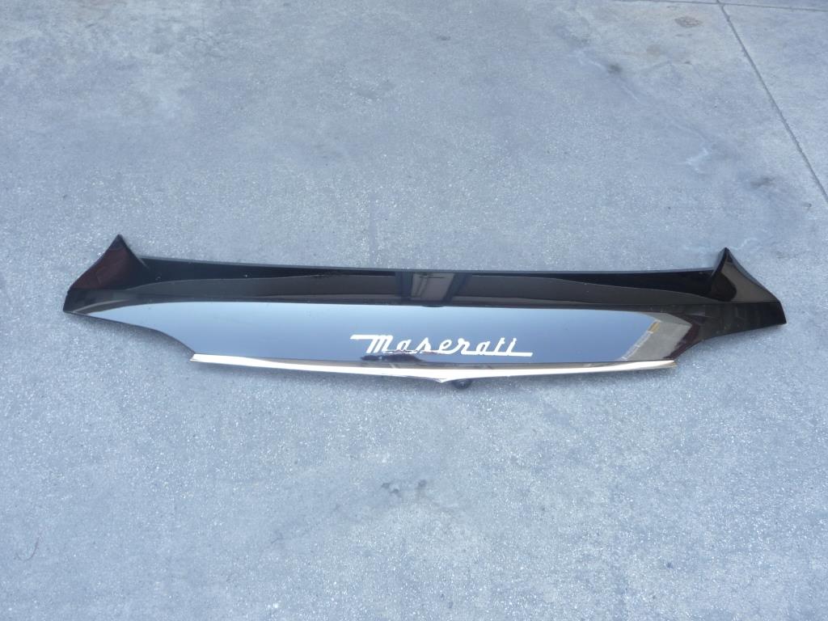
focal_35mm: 32
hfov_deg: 56.8
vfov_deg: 44.2
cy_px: 310
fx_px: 765
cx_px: 414
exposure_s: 1/50
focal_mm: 4.7
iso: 100
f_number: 3.3
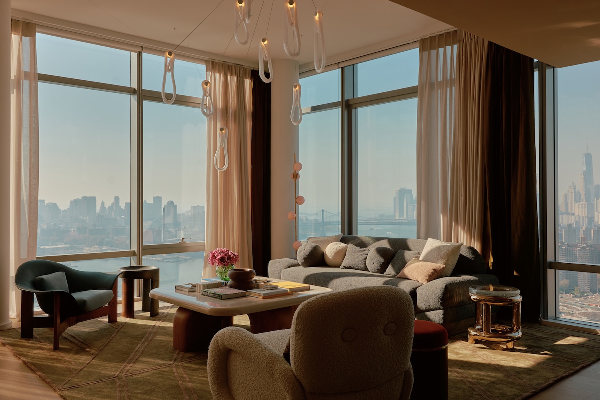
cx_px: 300
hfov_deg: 60.3
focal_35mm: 31
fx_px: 517
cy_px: 200
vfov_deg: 42.3
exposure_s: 1/200
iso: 100
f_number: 11
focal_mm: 31
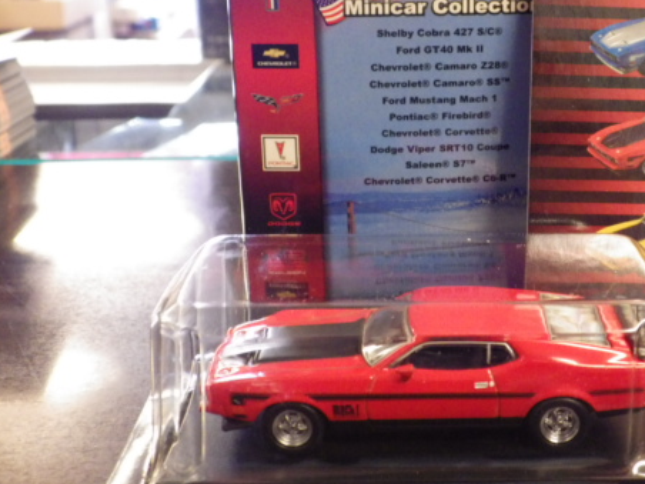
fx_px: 1081
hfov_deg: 32.9
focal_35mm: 58
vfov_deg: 25.2
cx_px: 437
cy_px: 186
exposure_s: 1/30
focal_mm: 7.4
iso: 800
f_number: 3.6
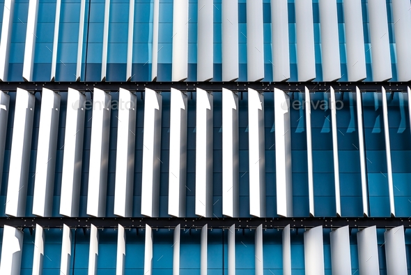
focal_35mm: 100
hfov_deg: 20.4
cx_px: 206
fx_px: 1142
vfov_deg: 13.7
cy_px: 138
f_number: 8
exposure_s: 1/500
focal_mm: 100
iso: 100
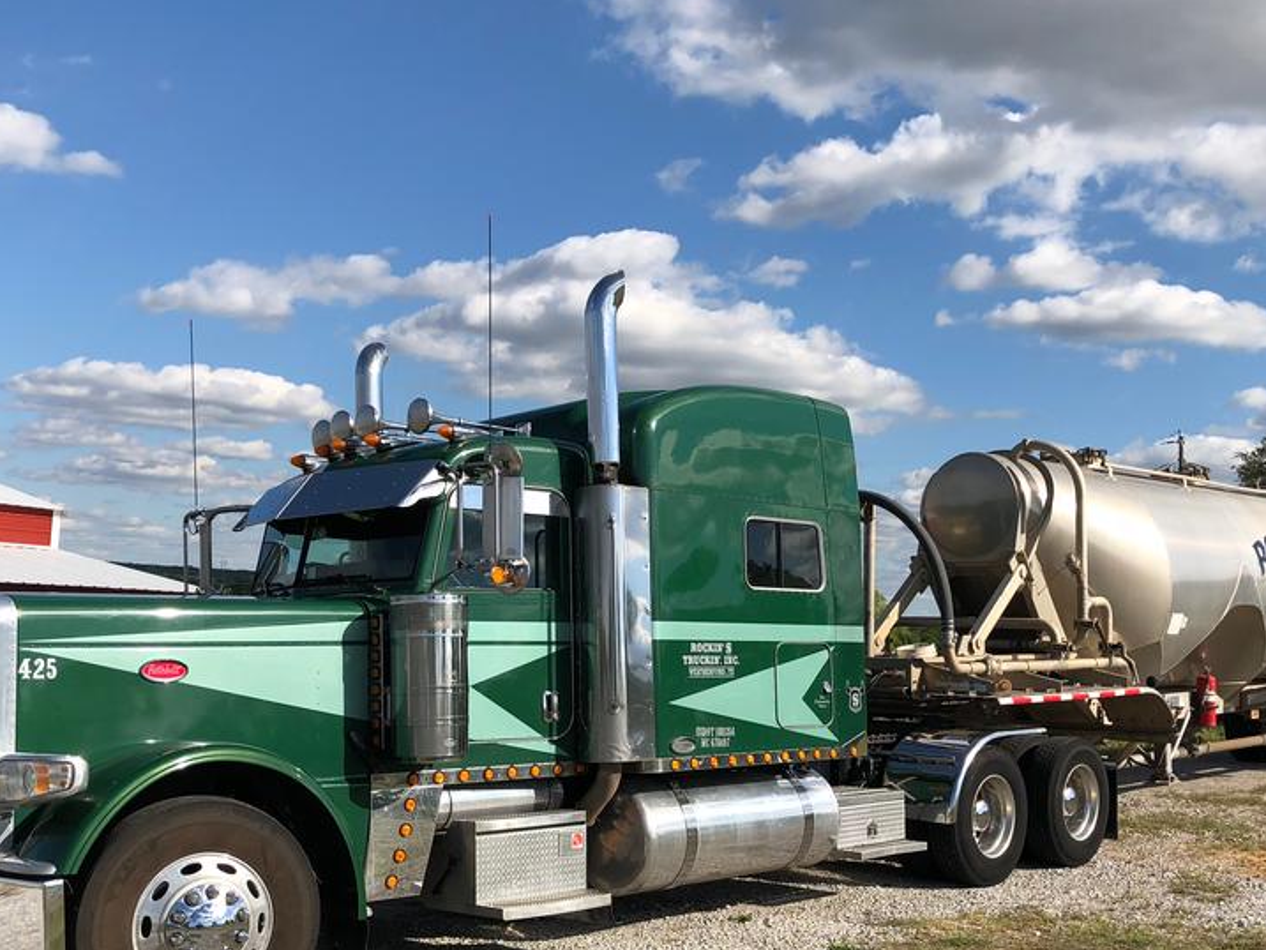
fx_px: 1463
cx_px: 644
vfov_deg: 35.8
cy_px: 588
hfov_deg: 46.8
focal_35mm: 40
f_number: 1.8
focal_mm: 3.99
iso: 25
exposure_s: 1/2525
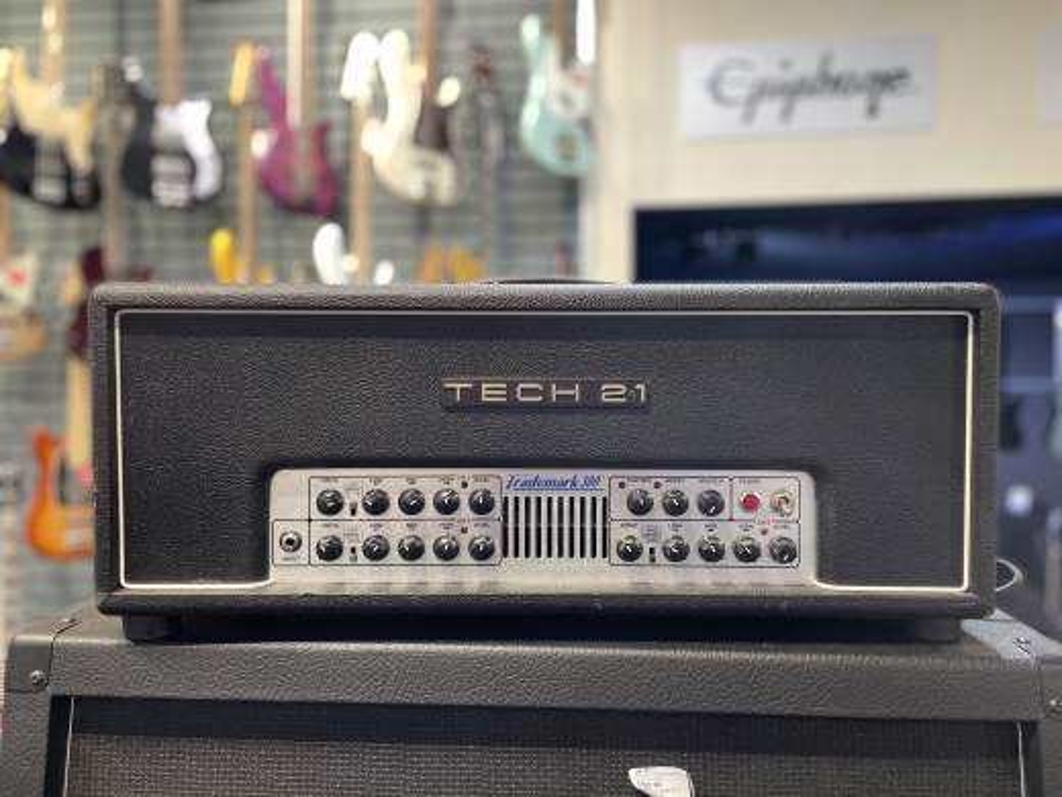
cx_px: 531
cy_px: 398
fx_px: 798
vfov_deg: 53.1
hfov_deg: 67.3
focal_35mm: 26
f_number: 1.6
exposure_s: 1/60
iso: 125
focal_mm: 4.2
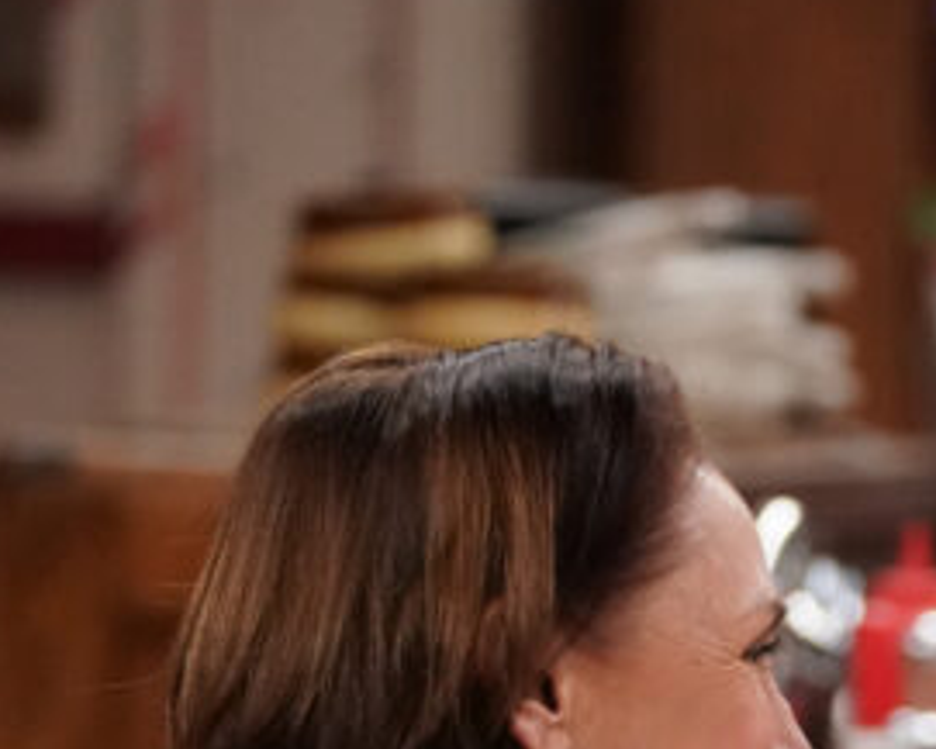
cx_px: 1198
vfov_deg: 3.3
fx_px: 12858
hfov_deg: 4.2
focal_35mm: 464
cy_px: 1130
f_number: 2.8
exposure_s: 1/250
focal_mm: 131
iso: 6400
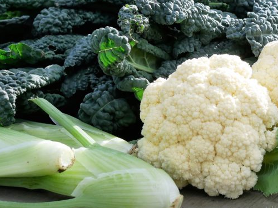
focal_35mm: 123
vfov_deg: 12.0
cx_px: 210
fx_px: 988
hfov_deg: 15.9
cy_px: 37
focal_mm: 30
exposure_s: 1/400
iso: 200
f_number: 5.6
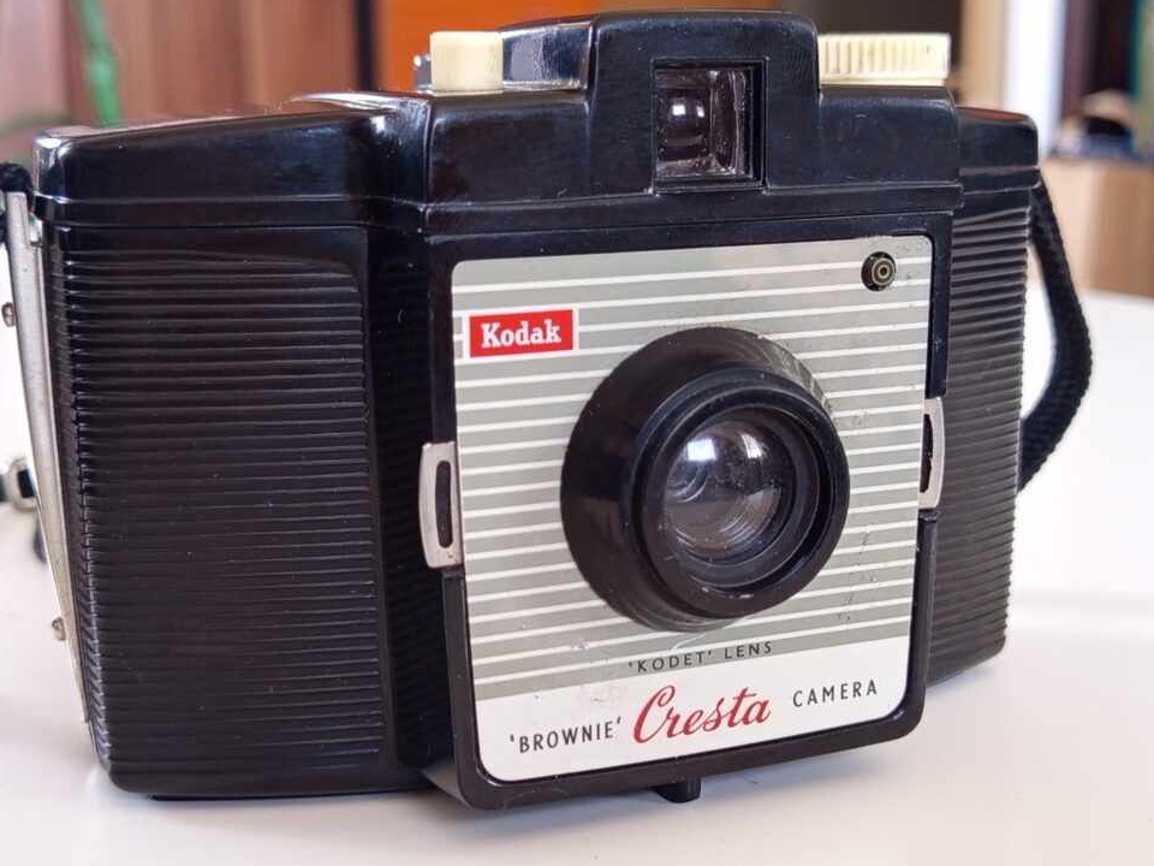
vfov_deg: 29.7
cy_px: 436
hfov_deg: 38.9
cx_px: 583
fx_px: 1634
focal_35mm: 49
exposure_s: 1/33.3
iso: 332
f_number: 1.7
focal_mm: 5.24
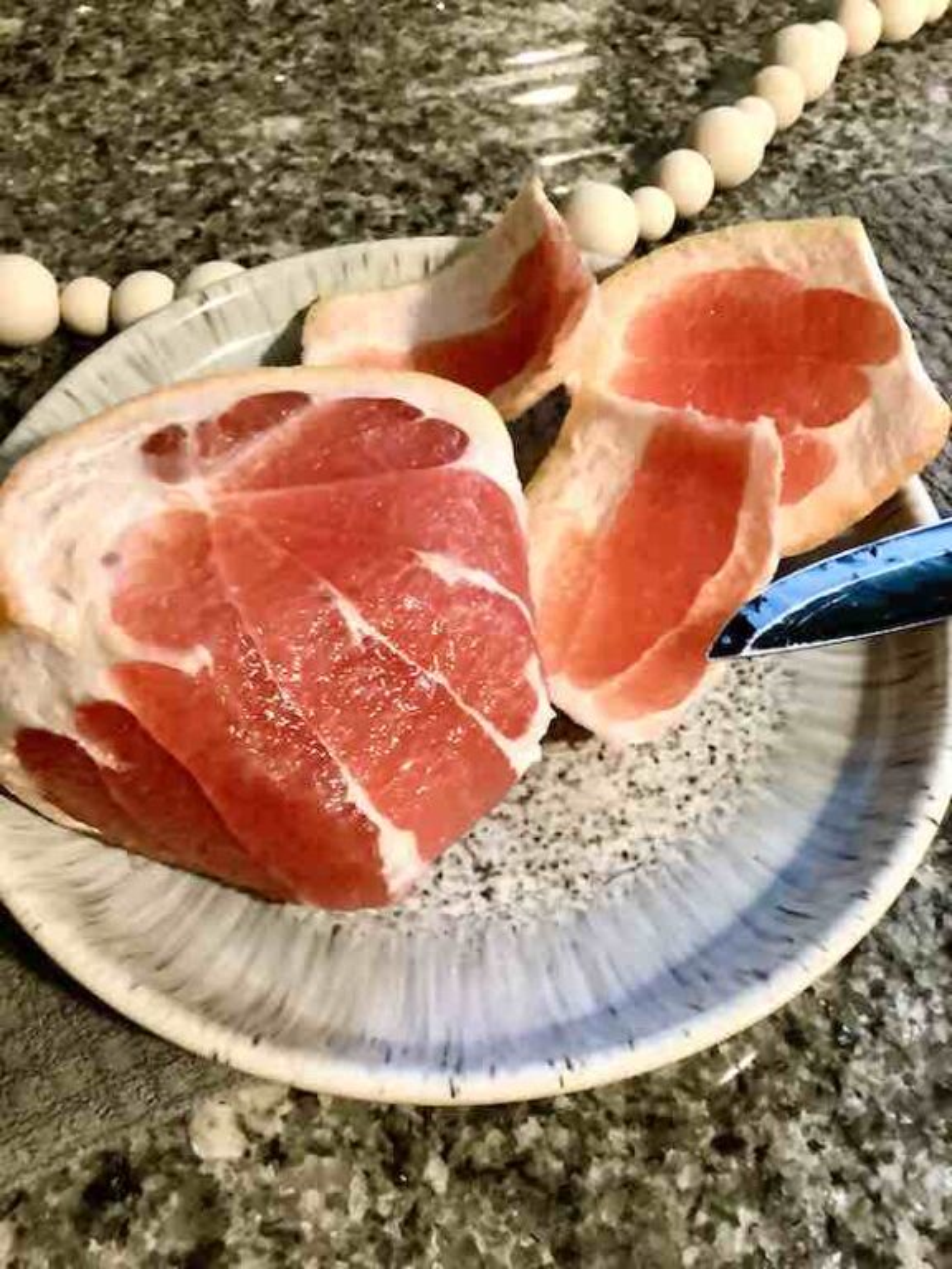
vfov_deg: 58.4
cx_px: 476
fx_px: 1137
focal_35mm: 31
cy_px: 634
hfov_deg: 45.4
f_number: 2.4
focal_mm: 3.3
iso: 640
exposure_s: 1/24
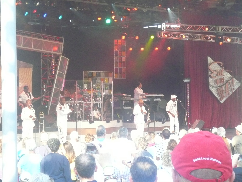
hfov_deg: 19.3
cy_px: 91
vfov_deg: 14.5
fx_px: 713
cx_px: 121
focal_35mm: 102
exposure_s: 1/50
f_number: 5.6
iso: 400
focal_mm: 16.8
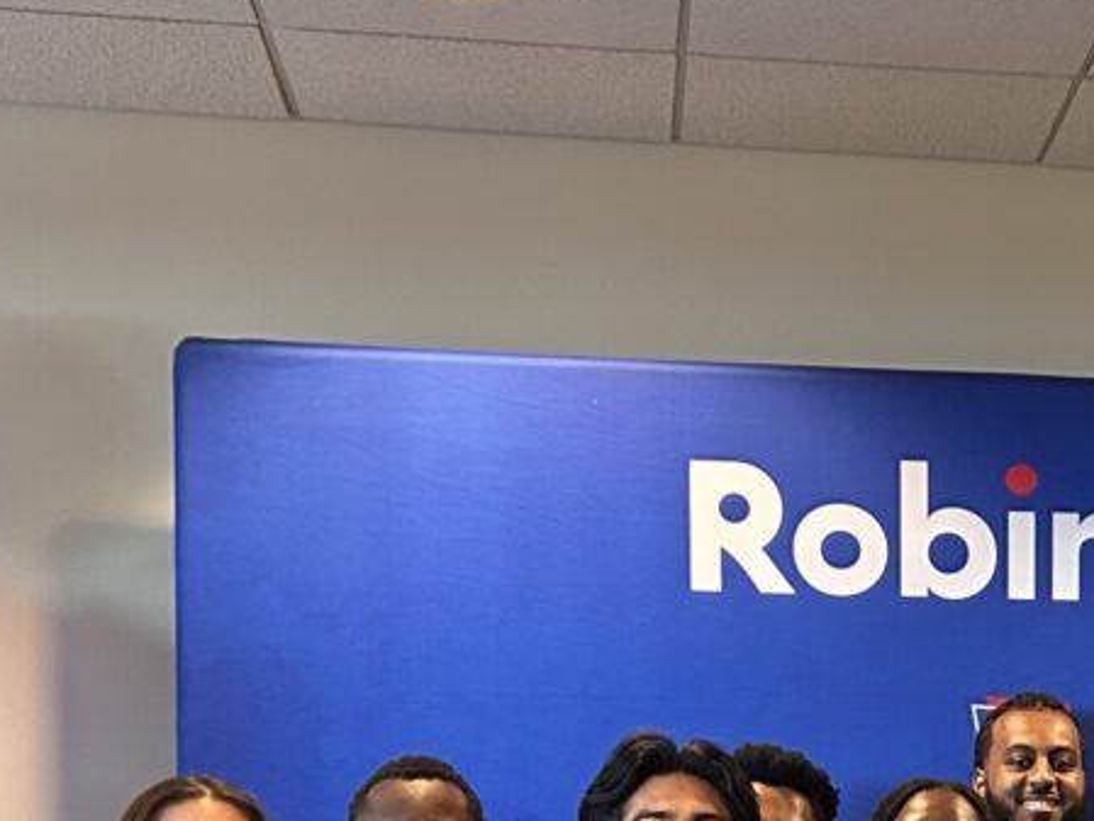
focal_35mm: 89
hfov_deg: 21.3
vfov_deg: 15.8
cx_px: 1065
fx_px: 2813
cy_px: 1035
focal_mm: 5.7
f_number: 1.5
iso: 320
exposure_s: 1/60
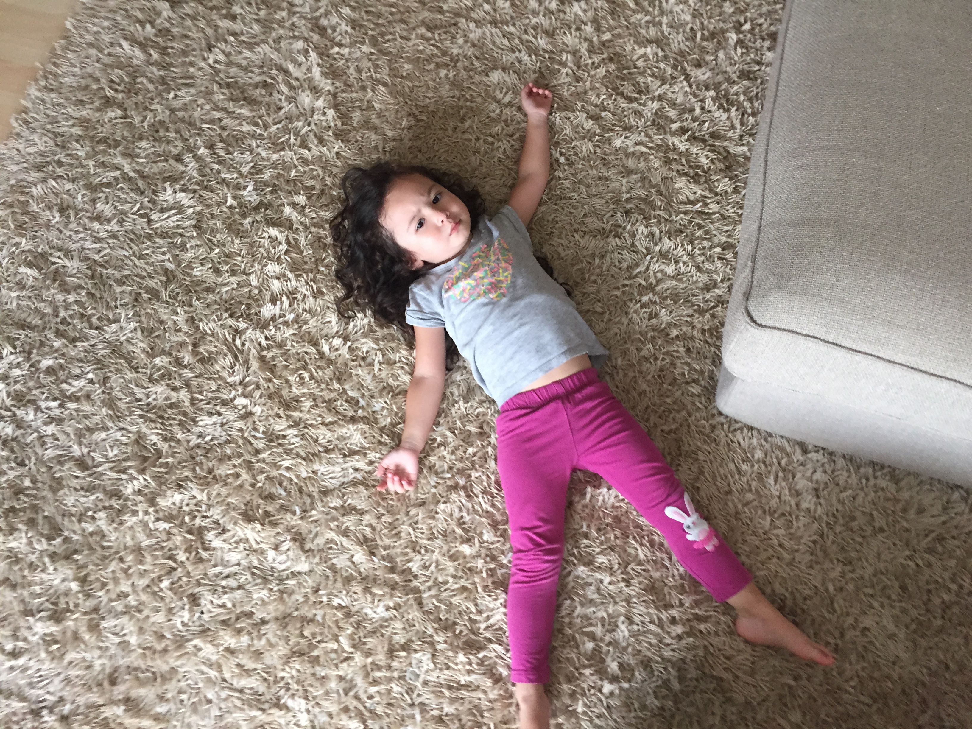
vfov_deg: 48.2
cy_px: 364
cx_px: 486
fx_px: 814
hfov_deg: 61.7
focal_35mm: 29
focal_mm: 4.15
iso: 125
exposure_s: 1/30
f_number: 2.2
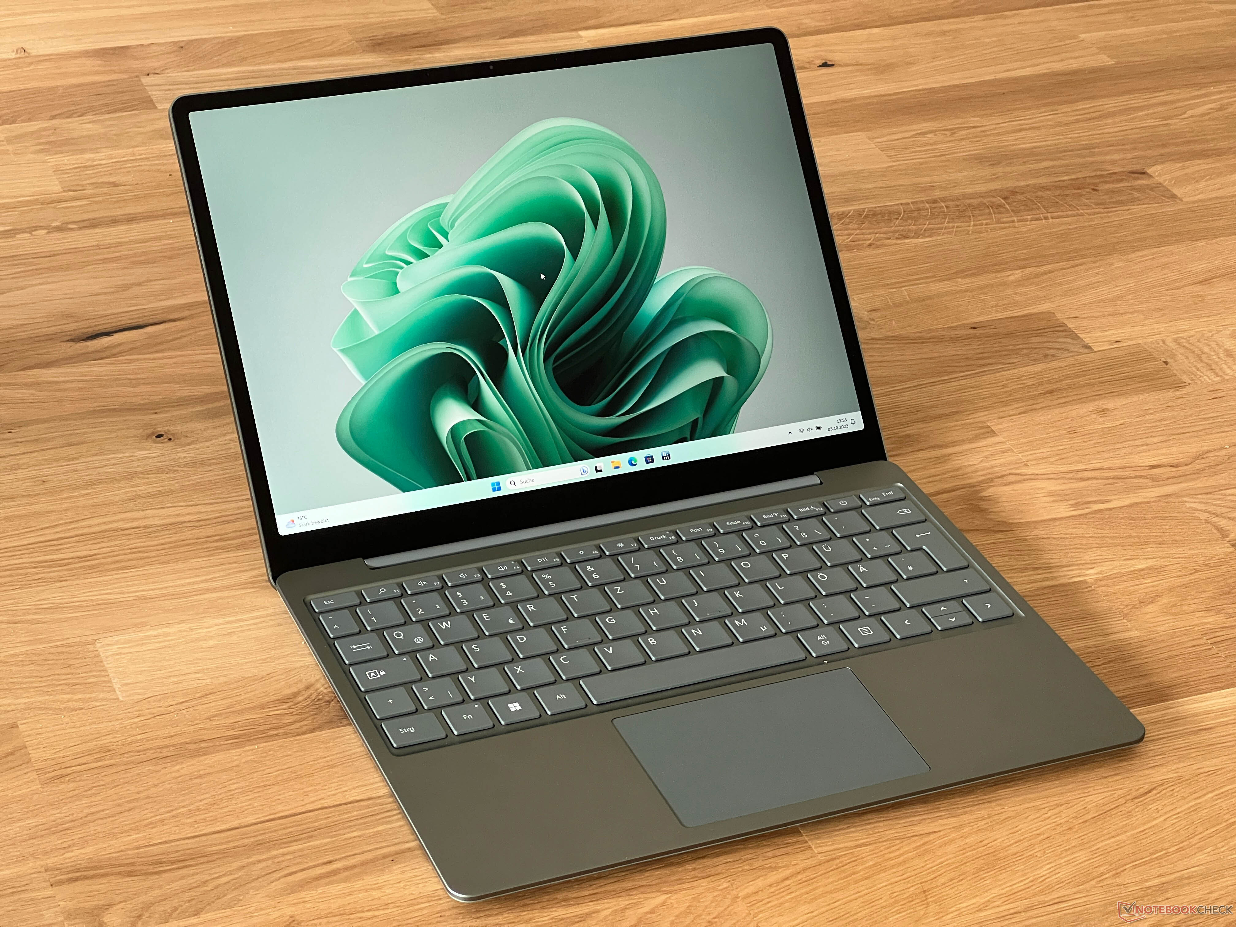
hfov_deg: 25.3
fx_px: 2749
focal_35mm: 77
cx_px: 618
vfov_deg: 19.1
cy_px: 464
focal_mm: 9
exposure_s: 1/99
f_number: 2.8
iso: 320
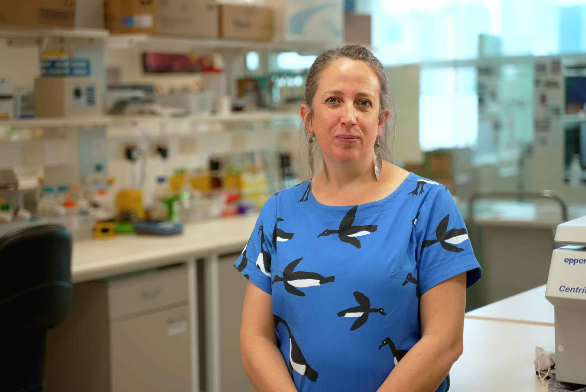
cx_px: 293
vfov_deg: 18.2
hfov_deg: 27.0
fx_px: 1221
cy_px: 196
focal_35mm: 75
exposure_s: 1/50
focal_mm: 75
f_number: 3.2
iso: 100
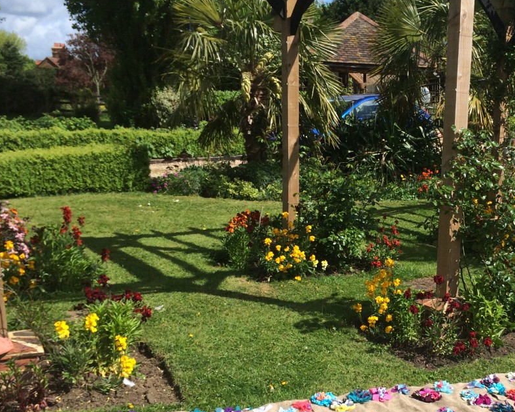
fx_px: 701
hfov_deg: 38.8
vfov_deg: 32.3
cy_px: 295
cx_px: 410
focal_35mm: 46
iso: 32
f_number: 2.2
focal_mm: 4.15
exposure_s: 1/2160
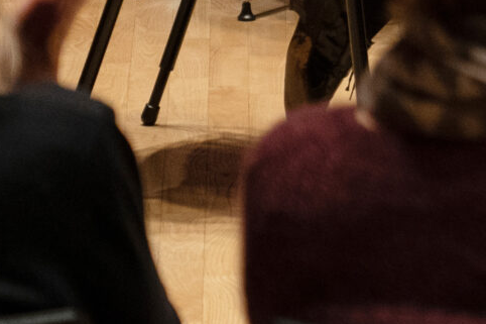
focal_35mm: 388
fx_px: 5236
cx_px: 1180
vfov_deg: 3.5
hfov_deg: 5.2
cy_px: -451
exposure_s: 1/200
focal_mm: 73
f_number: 4
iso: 2500
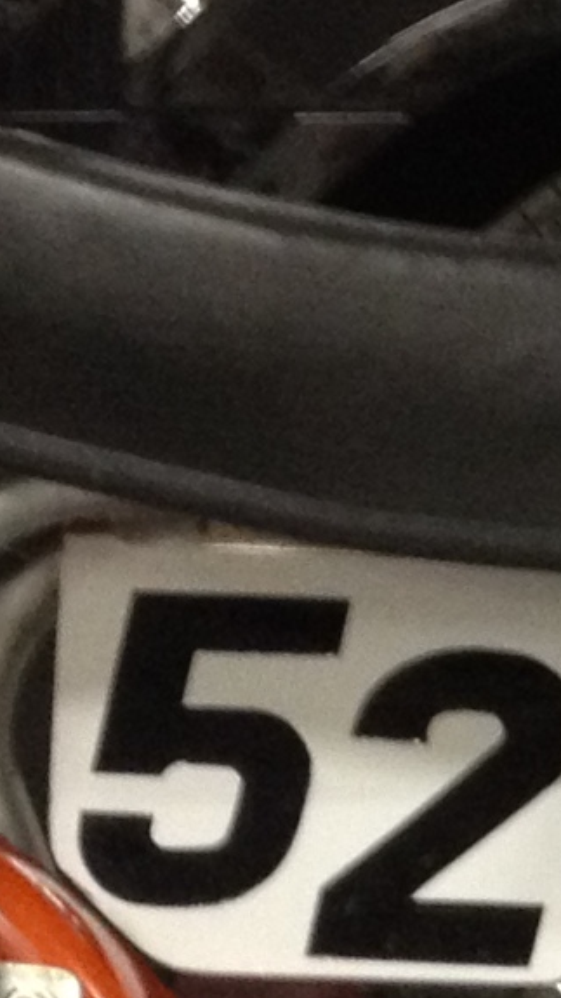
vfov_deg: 9.8
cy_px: 1175
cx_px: 1351
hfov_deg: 5.4
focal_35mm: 217
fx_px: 5737
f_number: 2.4
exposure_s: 1/20
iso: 200
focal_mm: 4.28
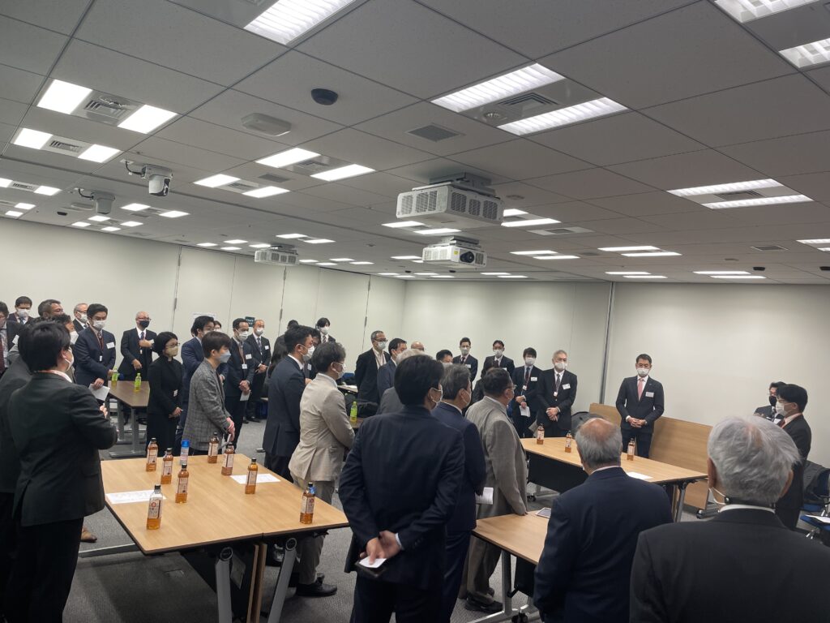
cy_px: 312
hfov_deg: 67.3
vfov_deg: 53.1
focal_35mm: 26
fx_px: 623
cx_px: 415
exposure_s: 1/100
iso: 64
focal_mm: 4.2
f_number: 1.6
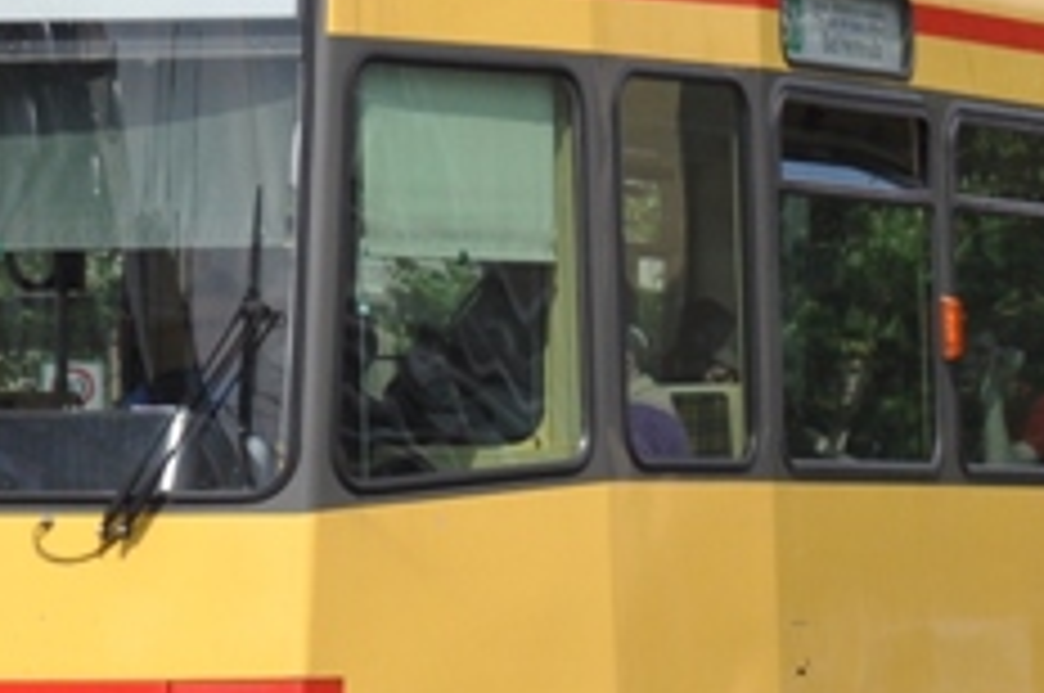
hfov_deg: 6.0
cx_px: 1174
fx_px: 9991
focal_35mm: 345
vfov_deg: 4.0
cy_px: 207
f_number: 6.7
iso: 400
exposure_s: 1/1500
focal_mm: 52
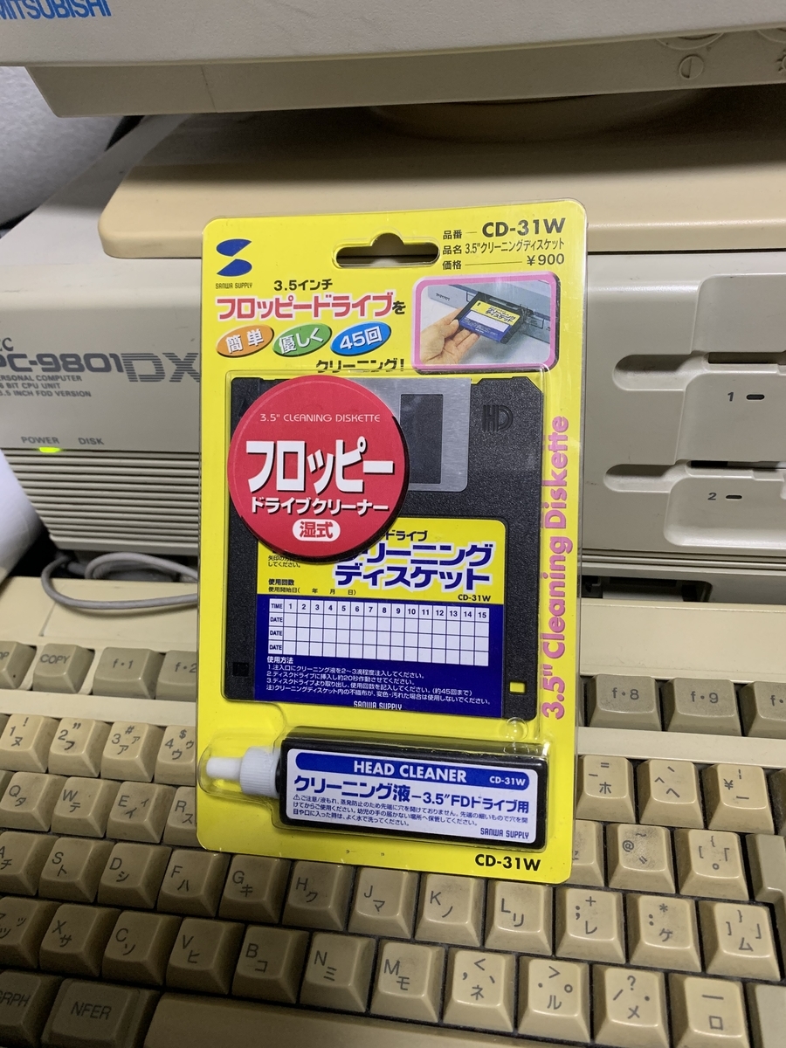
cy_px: 524
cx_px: 393
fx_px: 787
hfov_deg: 53.1
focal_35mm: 26
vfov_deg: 67.3
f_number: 1.8
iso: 250
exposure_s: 1/56
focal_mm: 4.25
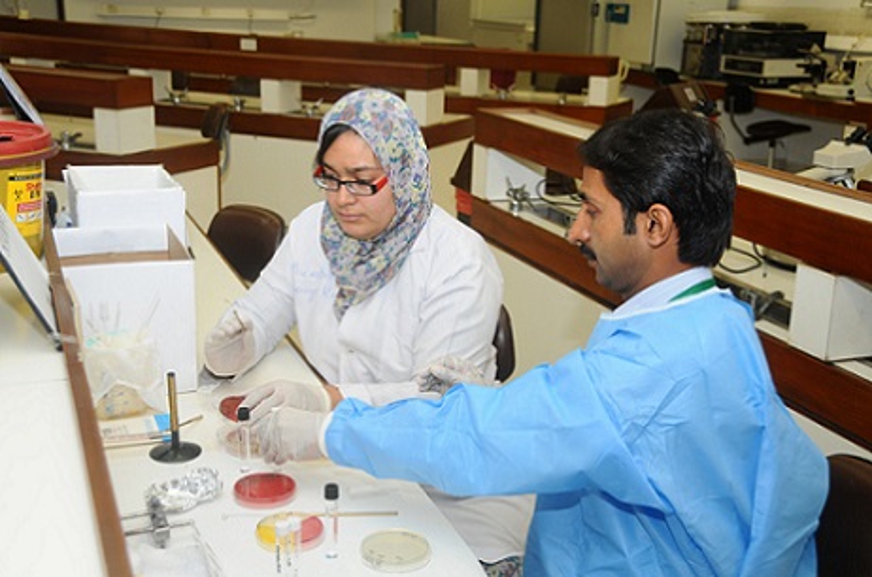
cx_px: 436
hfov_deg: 42.4
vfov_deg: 28.8
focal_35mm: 46
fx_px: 1124
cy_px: 288
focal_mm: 31
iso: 320
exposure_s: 1/60
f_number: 4.5
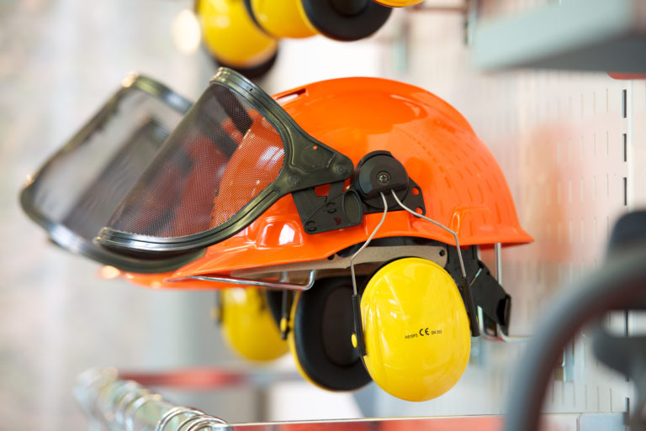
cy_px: 216
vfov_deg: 8.6
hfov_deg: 12.8
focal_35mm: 160
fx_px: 2873
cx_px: 323
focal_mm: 160
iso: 400
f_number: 4
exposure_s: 1/125
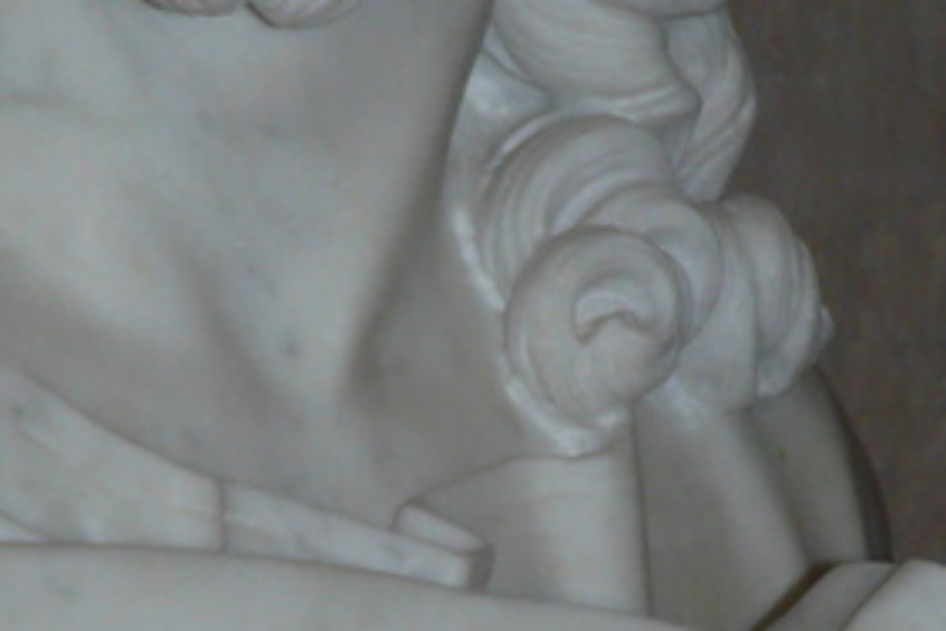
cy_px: 577
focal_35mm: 235
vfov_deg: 5.8
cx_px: 248
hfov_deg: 8.7
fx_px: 6175
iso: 100
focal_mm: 9.8
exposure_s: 1/50
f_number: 3.2
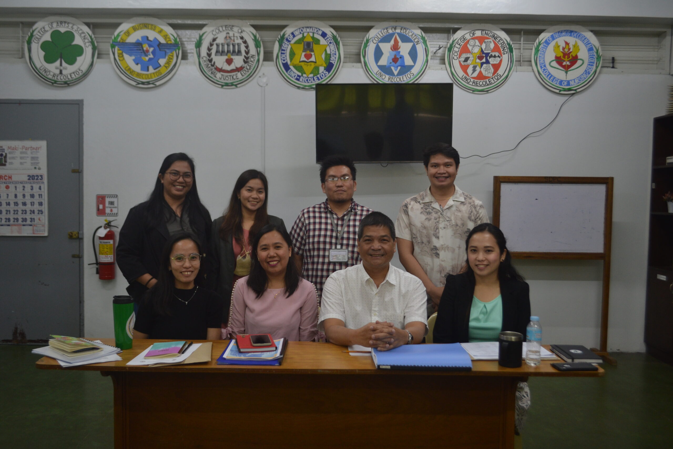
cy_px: 224
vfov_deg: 40.0
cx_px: 336
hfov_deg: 57.2
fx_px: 617
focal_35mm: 33
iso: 400
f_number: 4
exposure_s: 1/20
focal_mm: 22
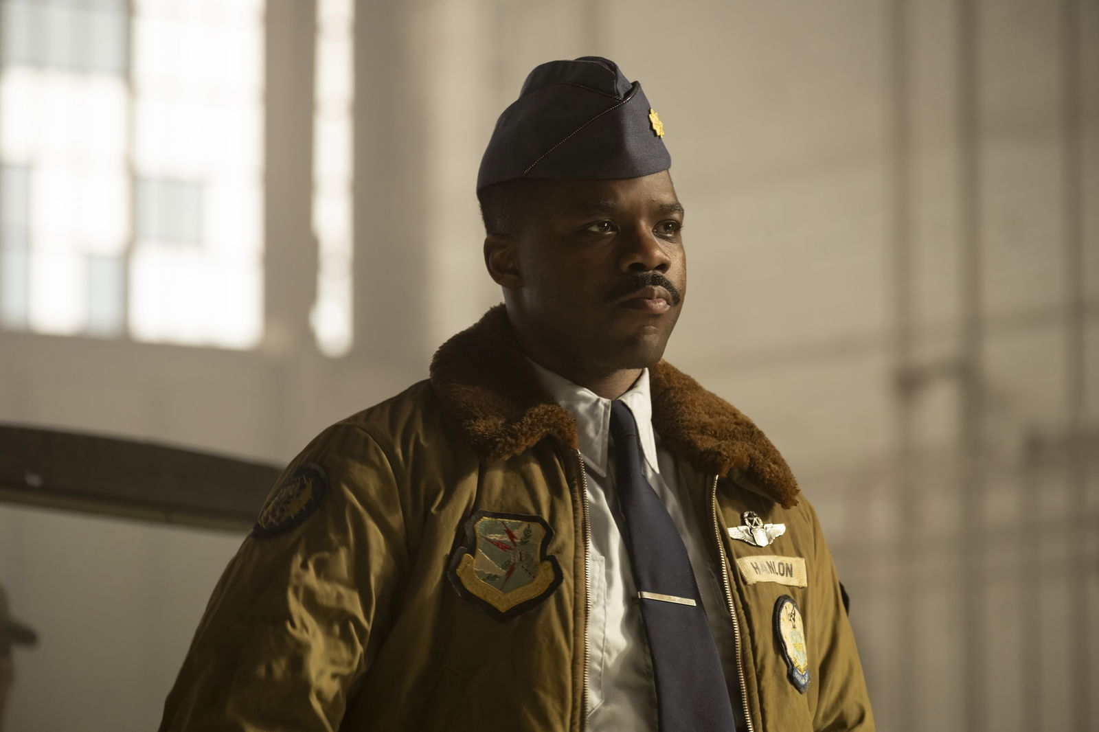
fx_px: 5677
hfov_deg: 11.1
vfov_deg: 7.4
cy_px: 366
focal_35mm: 186
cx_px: 550
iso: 1600
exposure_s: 1/125
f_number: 3.6
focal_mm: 124.3
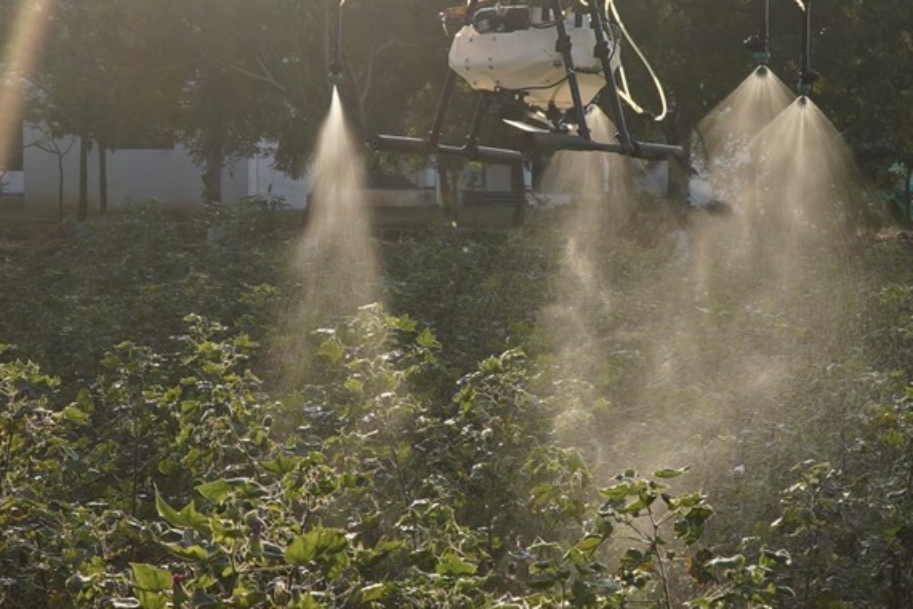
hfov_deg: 25.7
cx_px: 508
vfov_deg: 17.3
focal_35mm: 79
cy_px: 344
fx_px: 2003
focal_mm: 24
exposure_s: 1/250
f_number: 6.3
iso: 100
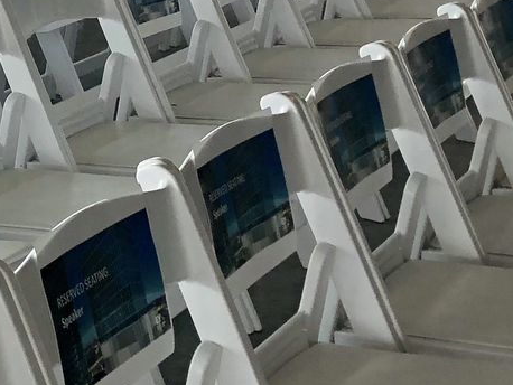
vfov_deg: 13.0
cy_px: -128
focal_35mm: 110
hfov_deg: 17.0
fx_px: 1631
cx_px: -125
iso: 40
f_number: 1.8
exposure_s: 1/240
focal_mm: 4
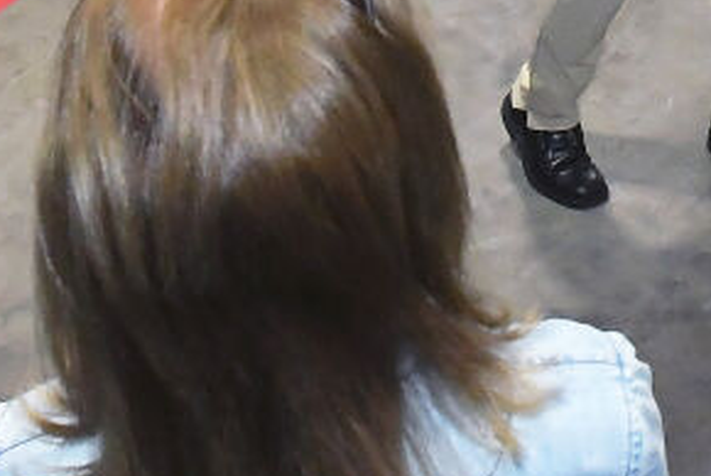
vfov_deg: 14.5
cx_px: 913
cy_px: -325
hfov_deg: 21.7
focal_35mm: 85
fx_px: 1680
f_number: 6.3
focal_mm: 14
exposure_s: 1/200
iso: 5000
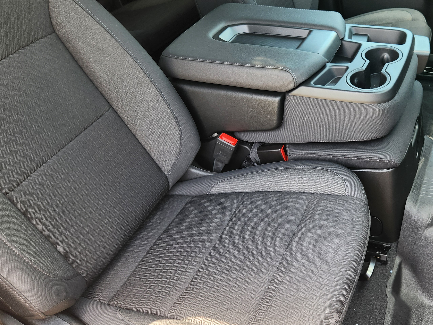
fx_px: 450
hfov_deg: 49.5
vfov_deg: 39.6
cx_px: 320
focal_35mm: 36
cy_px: 151
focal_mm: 5.4
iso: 80
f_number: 1.8
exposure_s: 1/180
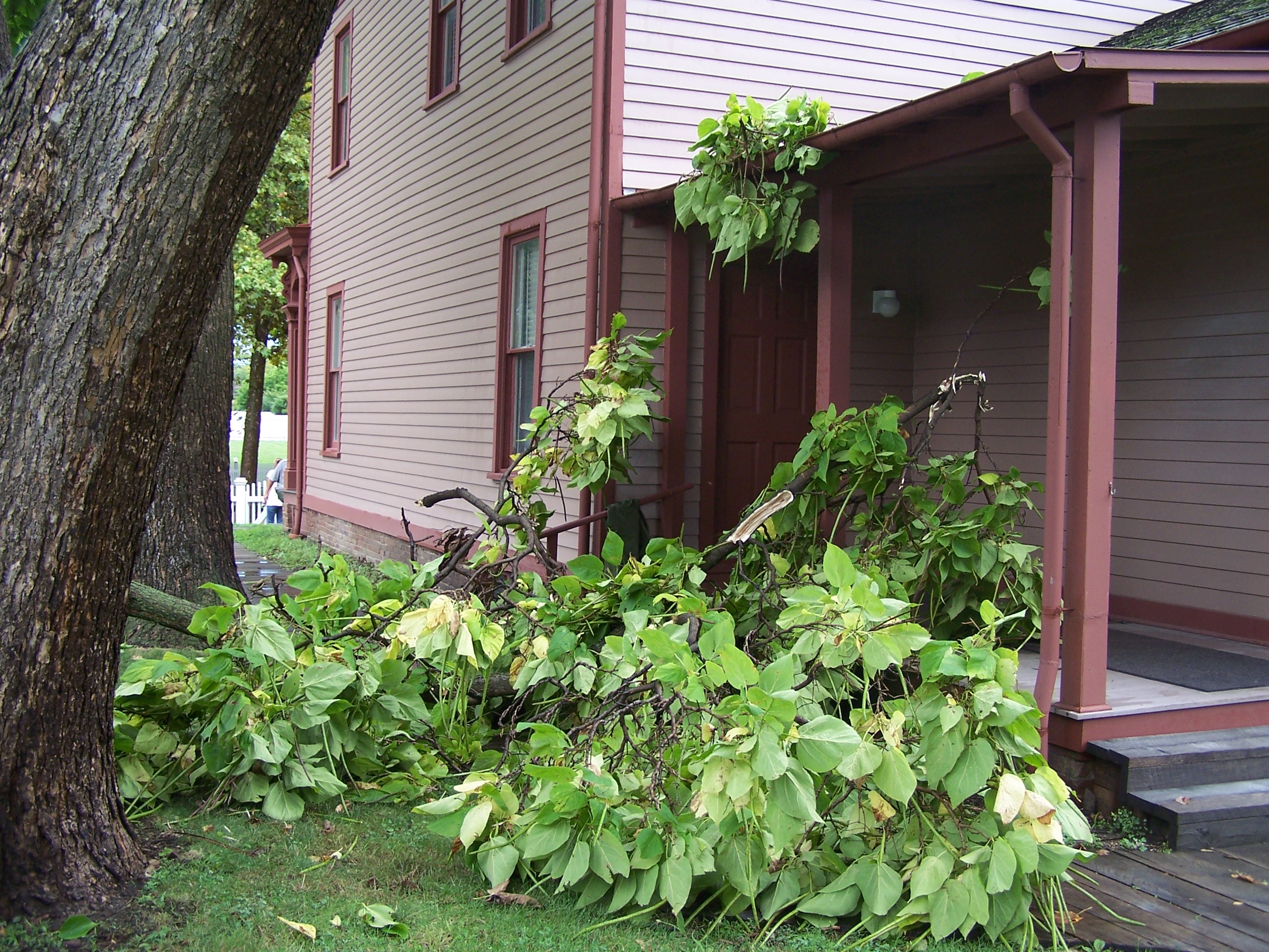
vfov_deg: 37.7
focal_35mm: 38
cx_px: 634
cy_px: 476
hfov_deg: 49.0
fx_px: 1393
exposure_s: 1/90
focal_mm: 6.3
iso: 80
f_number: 2.8
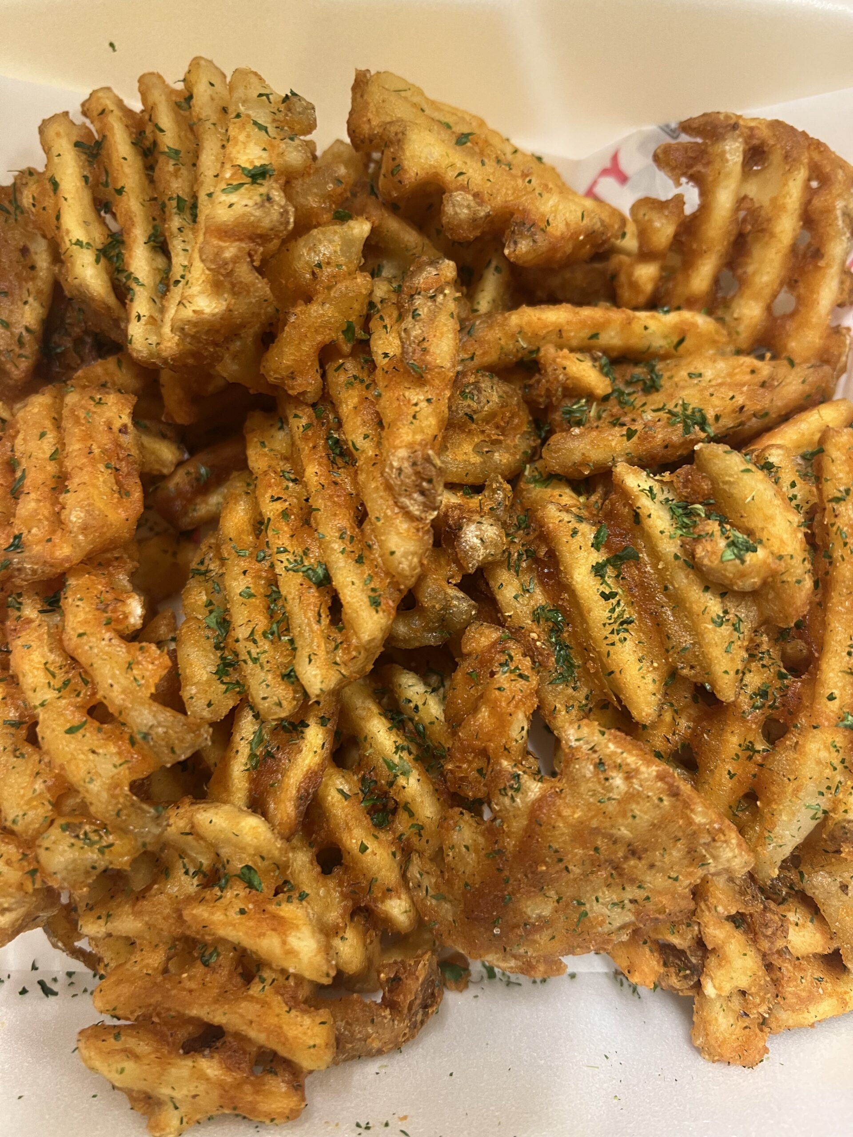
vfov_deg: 67.3
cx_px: 426
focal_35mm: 26
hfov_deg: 53.1
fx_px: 854
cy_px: 568
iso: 160
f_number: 1.5
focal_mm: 5.7
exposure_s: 1/60
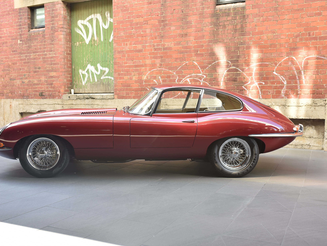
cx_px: 149
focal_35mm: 38
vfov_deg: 37.7
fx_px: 359
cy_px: 123
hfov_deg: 48.9
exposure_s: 1/160
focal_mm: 35
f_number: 4
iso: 400
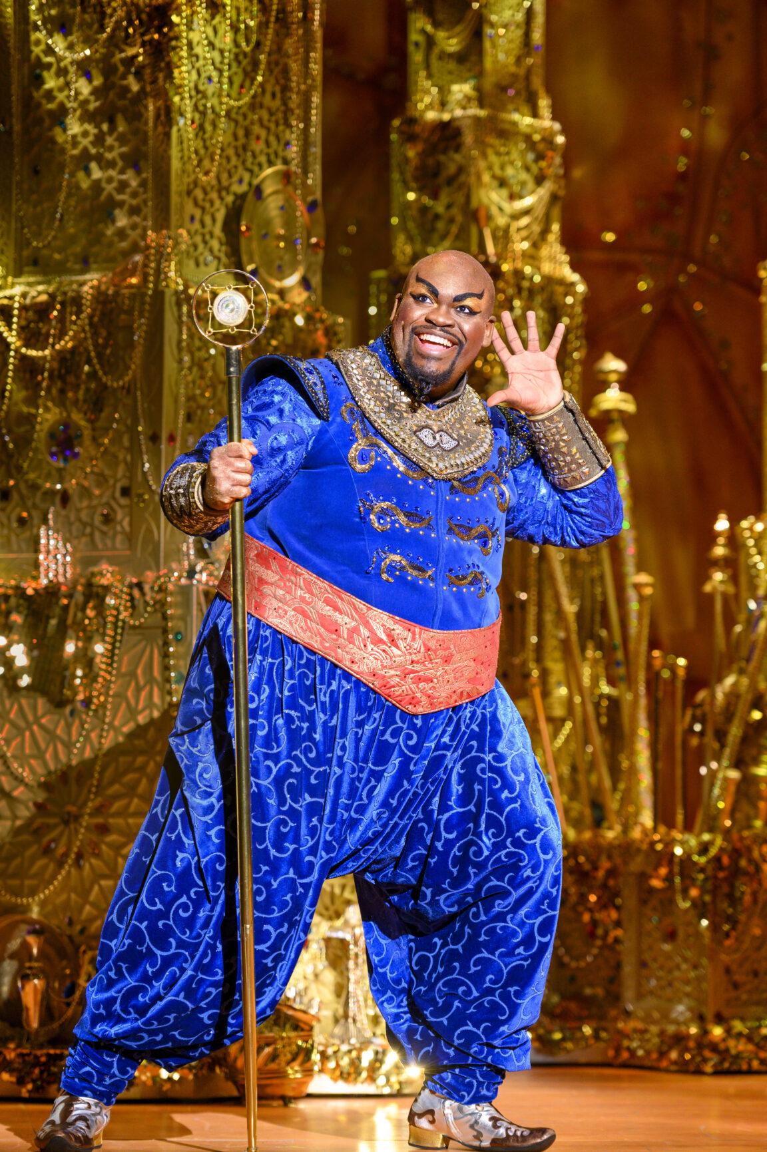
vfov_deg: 15.2
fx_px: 4319
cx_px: 384
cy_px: 576
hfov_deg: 10.1
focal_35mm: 135
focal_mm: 135
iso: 3200
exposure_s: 1/160
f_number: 3.2
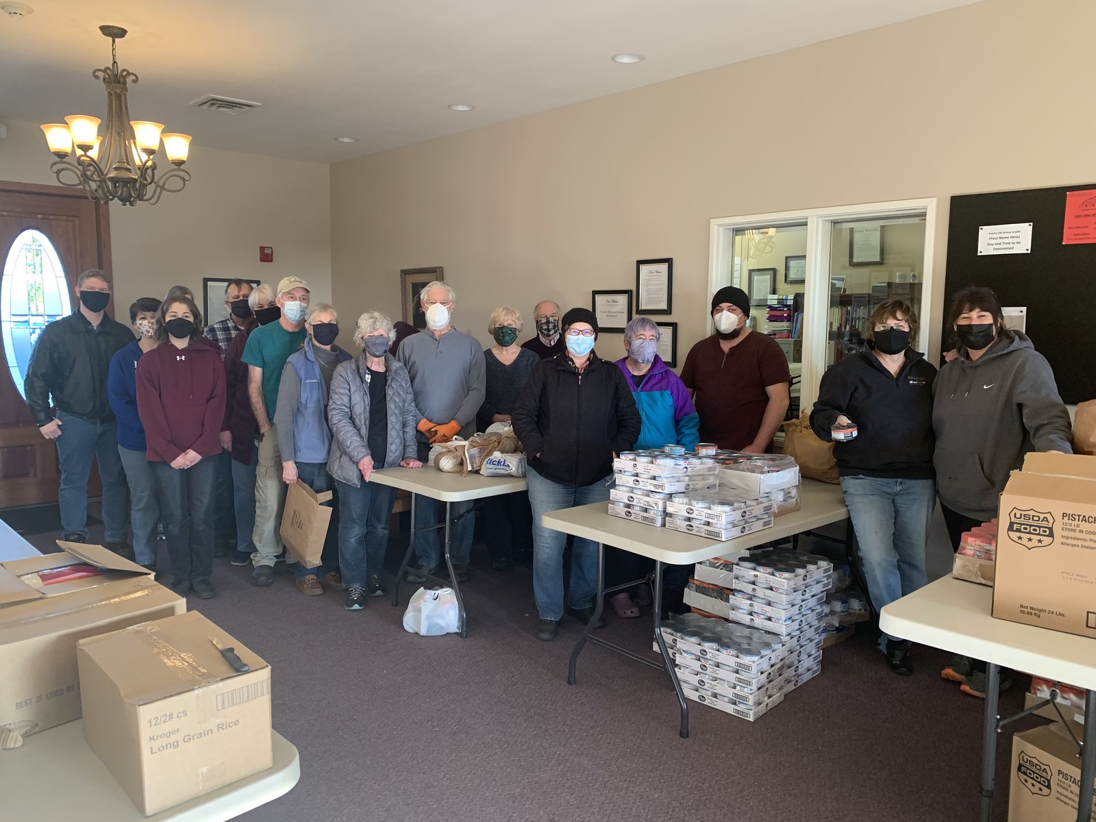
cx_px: 548
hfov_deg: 67.3
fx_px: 823
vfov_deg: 53.1
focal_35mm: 26
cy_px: 411
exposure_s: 1/60
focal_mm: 4.25
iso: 125
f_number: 1.8
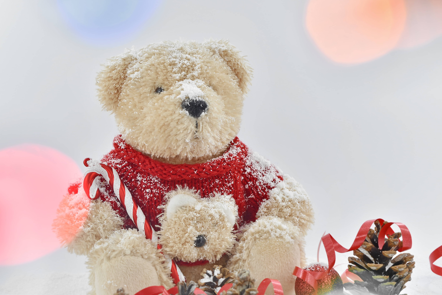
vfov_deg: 23.8
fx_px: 700
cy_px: 148
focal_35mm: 57
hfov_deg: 35.1
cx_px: 221
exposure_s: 1/100
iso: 100
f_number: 8
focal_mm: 38
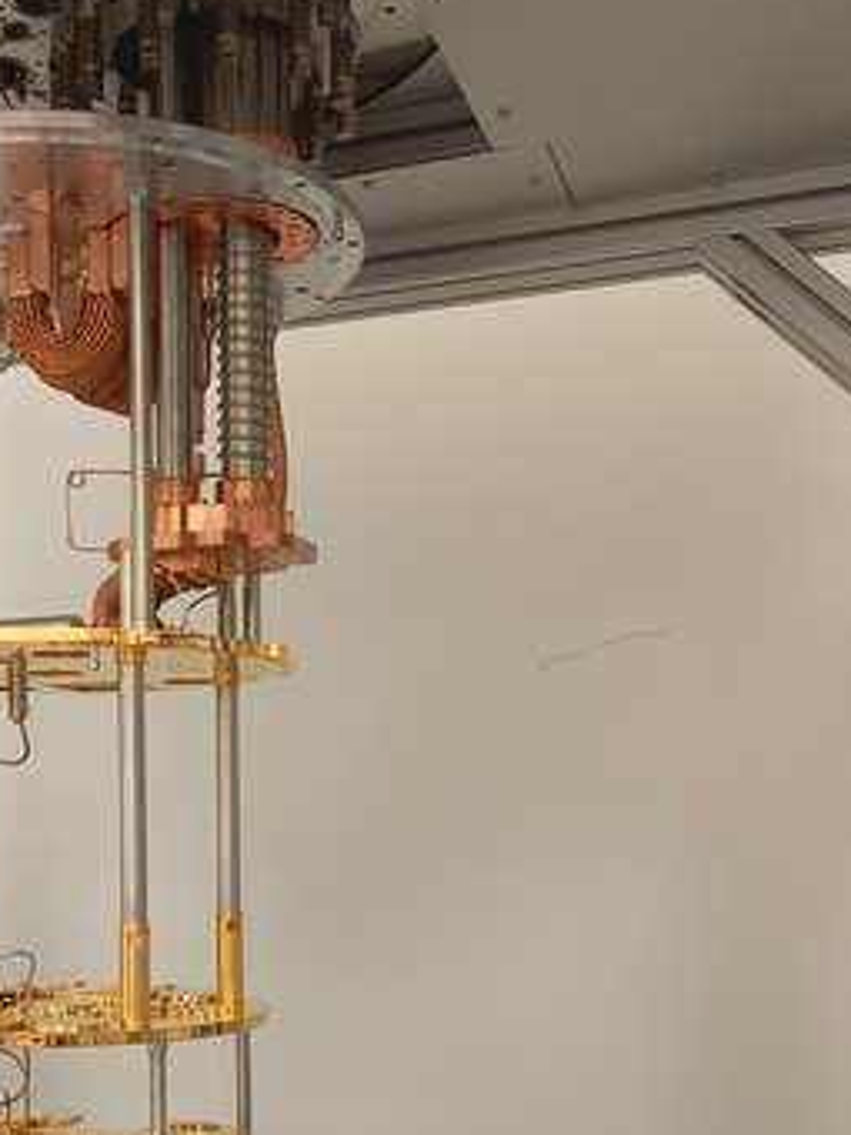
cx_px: 157
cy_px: 876
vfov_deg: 37.8
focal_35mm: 49
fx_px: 1606
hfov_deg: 29.0
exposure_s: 1/50
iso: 250
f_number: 2
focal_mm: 4.6
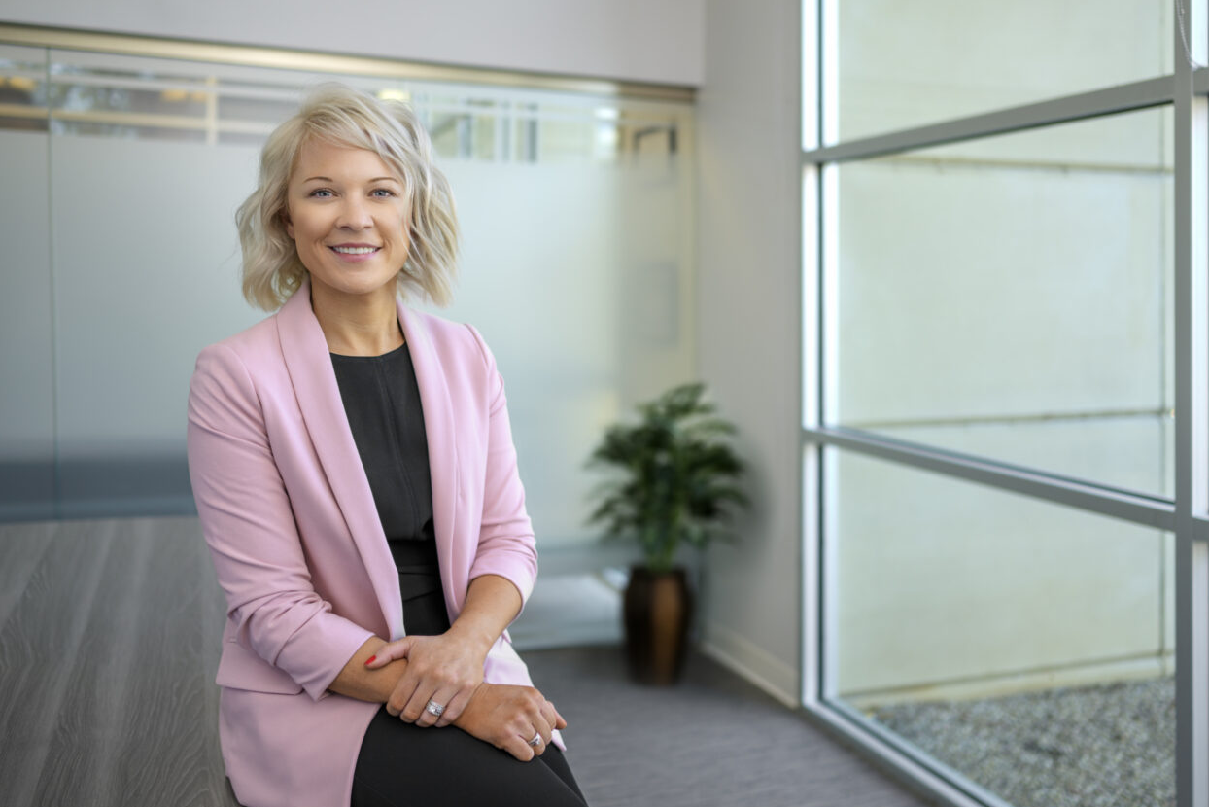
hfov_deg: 53.1
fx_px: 1209
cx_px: 613
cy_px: 412
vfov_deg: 36.9
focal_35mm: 36
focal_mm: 35
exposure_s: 1/160
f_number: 2
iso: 100
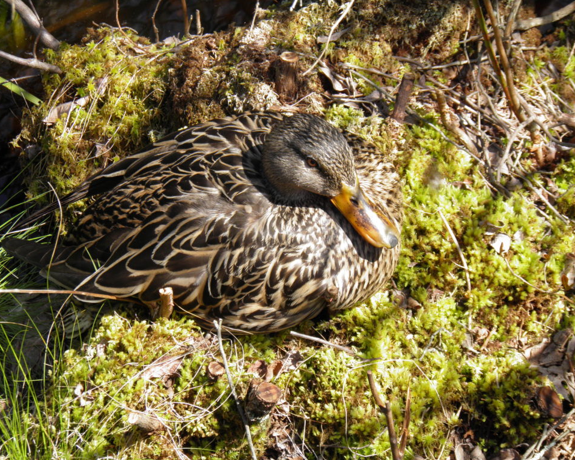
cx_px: 281
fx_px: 3234
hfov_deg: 10.2
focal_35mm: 190
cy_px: 230
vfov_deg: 8.1
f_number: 5.2
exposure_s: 1/125
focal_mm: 32.7
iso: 50
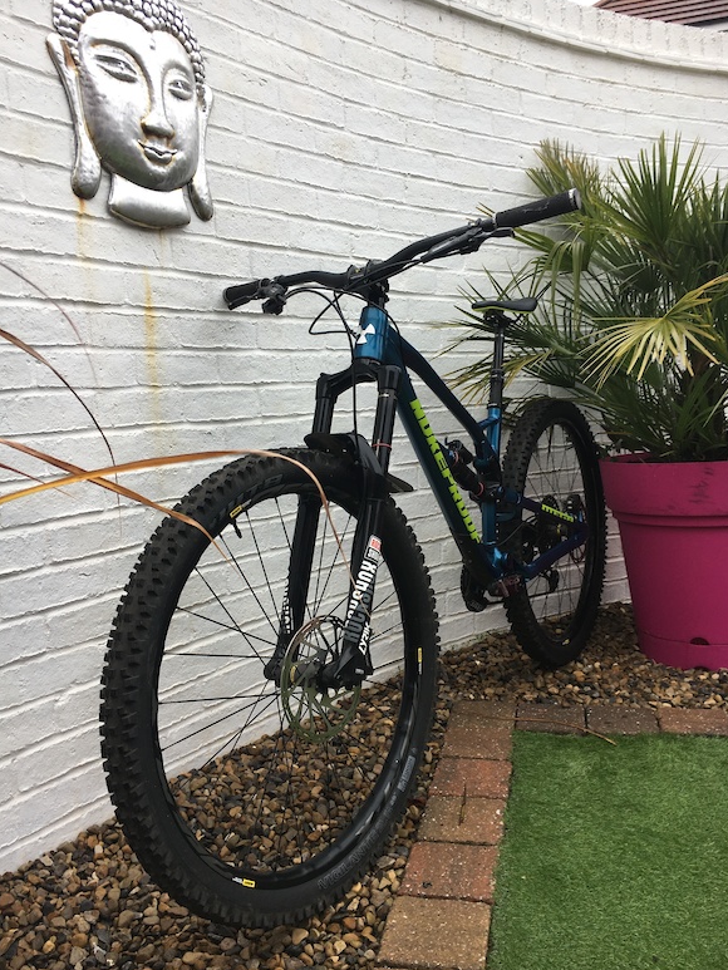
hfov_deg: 46.8
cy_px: 487
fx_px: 841
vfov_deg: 60.0
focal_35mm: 30
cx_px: 367
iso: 25
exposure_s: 1/134
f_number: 2.2
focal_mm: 4.15
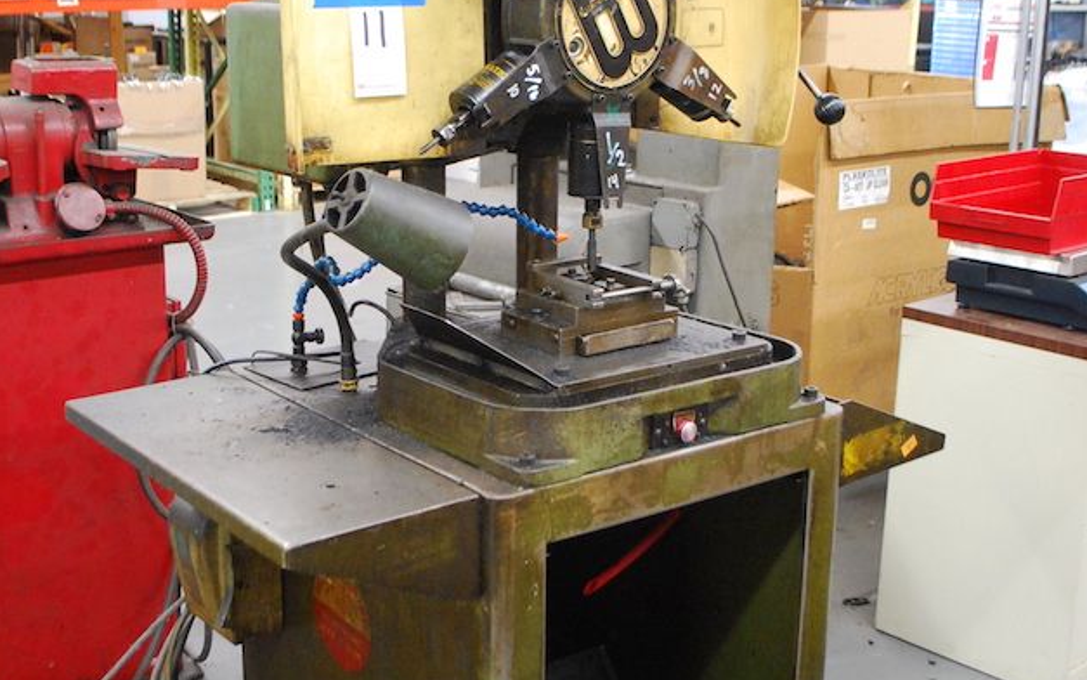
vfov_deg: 25.8
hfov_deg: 40.3
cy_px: 281
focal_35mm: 50
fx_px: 1481
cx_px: 523
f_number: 3.8
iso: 1400
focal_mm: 20
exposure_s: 1/30
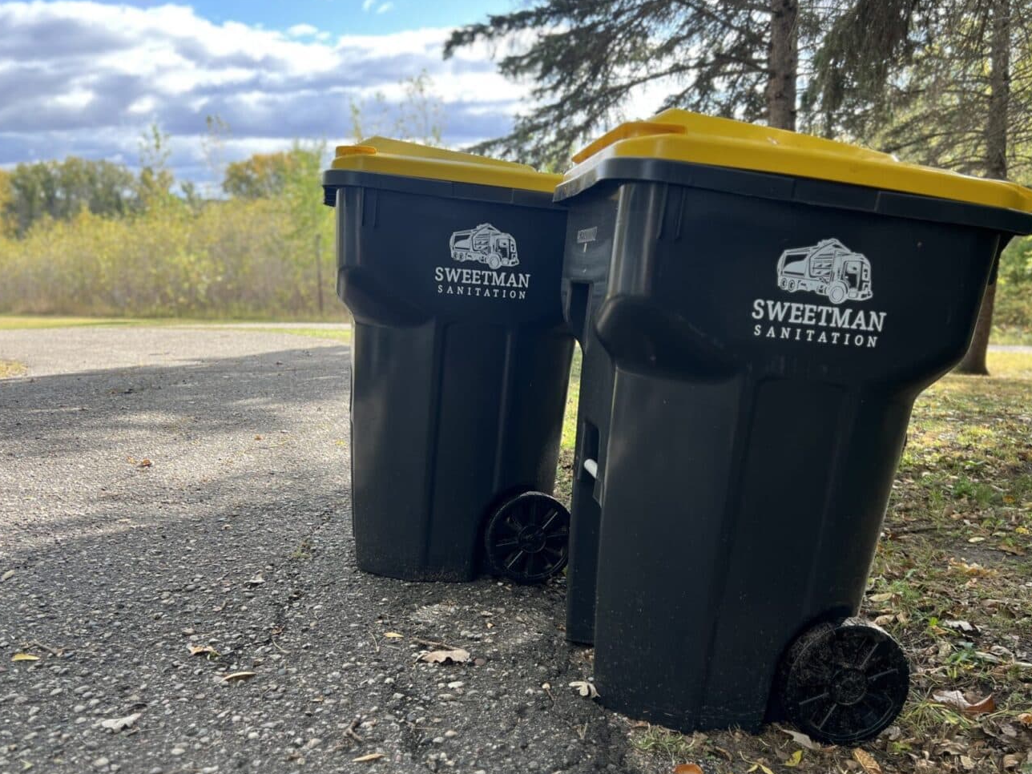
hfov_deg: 58.3
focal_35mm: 31
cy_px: 418
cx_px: 528
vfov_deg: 45.4
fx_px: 924
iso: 50
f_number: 1.5
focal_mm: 5.7
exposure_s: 1/670
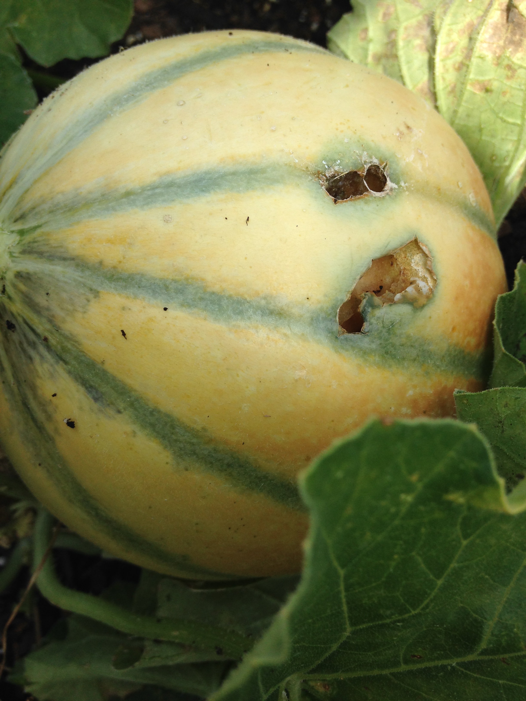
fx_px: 669
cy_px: 350
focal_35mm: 33
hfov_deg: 42.9
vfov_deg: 55.4
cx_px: 263
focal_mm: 4.12
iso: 50
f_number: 2.4
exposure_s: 1/763
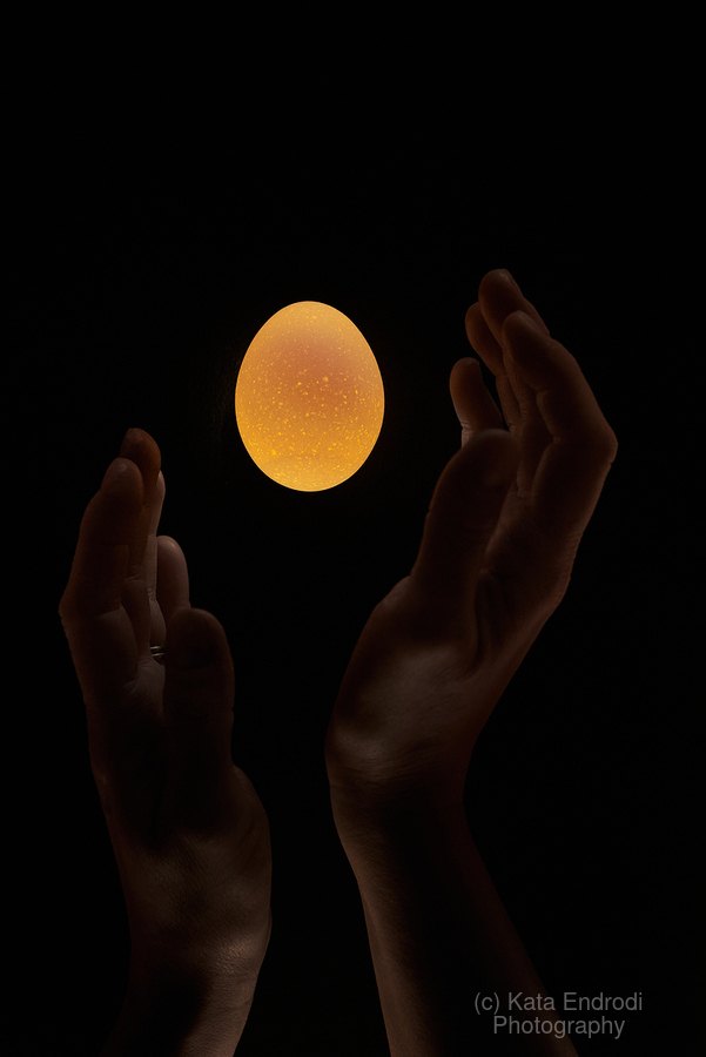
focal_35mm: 50
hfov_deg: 27.0
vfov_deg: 39.6
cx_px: 353
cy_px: 528
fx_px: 1469
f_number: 5.6
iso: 1600
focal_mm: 50
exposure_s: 1/10
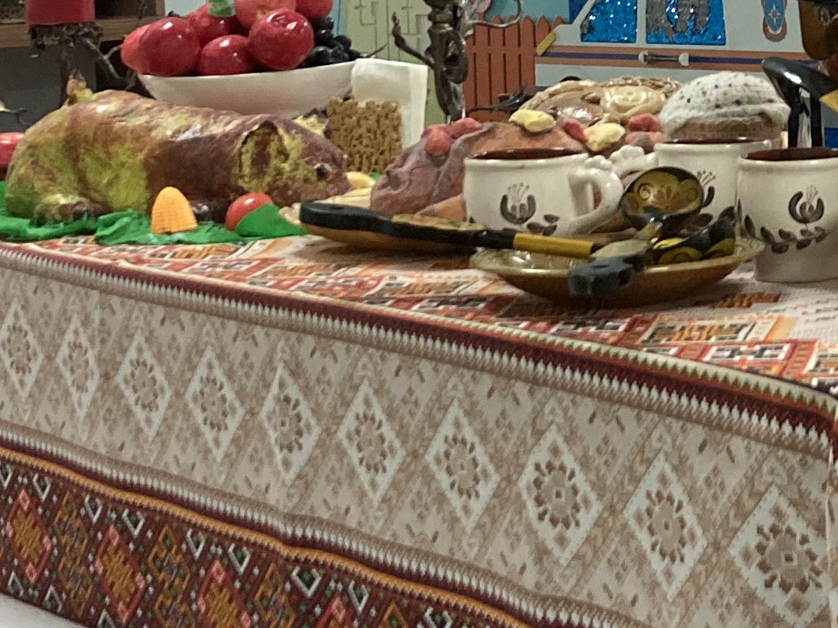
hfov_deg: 18.4
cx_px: 917
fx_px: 2493
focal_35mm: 103
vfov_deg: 14.2
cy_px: 19
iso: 160
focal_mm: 3.99
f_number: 1.8
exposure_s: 1/50
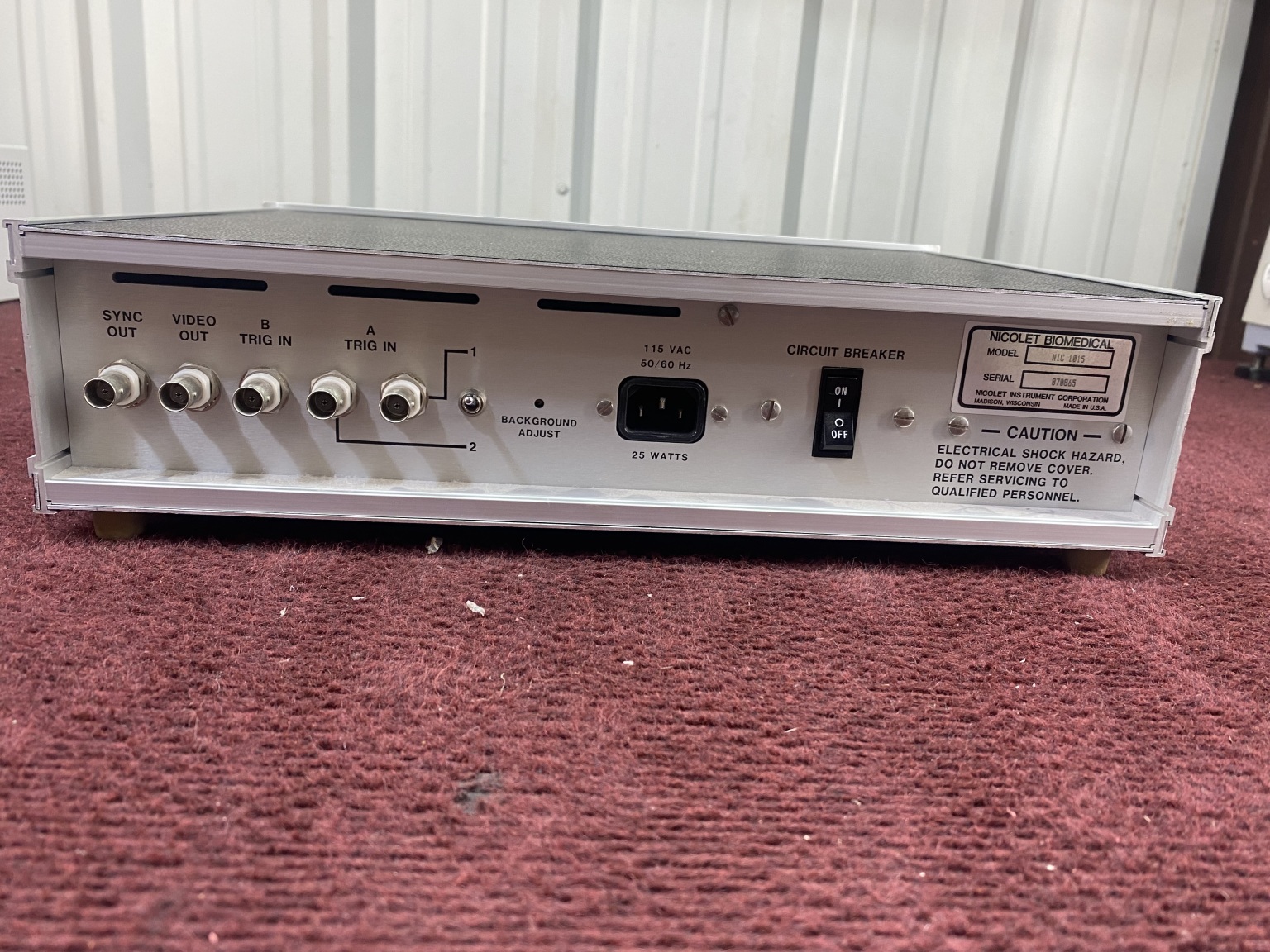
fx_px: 954
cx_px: 635
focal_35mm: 26
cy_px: 476
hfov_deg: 67.3
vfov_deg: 53.1
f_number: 1.8
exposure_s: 1/60
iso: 80
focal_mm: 4.25
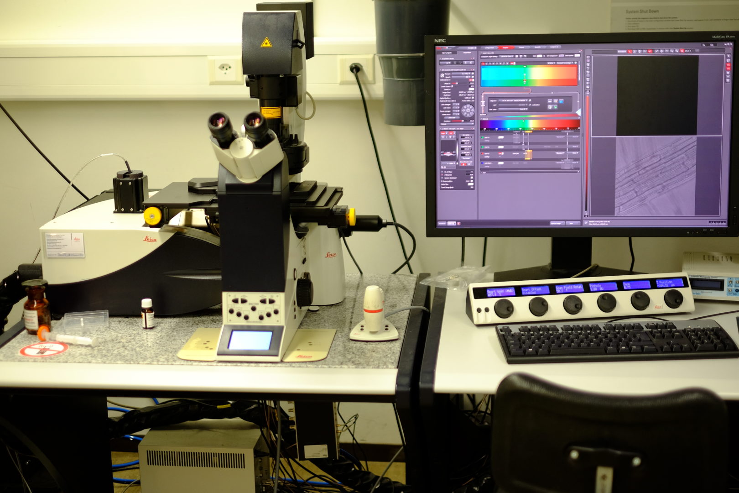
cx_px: 370
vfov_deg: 25.5
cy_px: 246
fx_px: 1088
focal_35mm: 53
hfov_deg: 37.5
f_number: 1.4
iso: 400
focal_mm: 35
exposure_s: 1/125
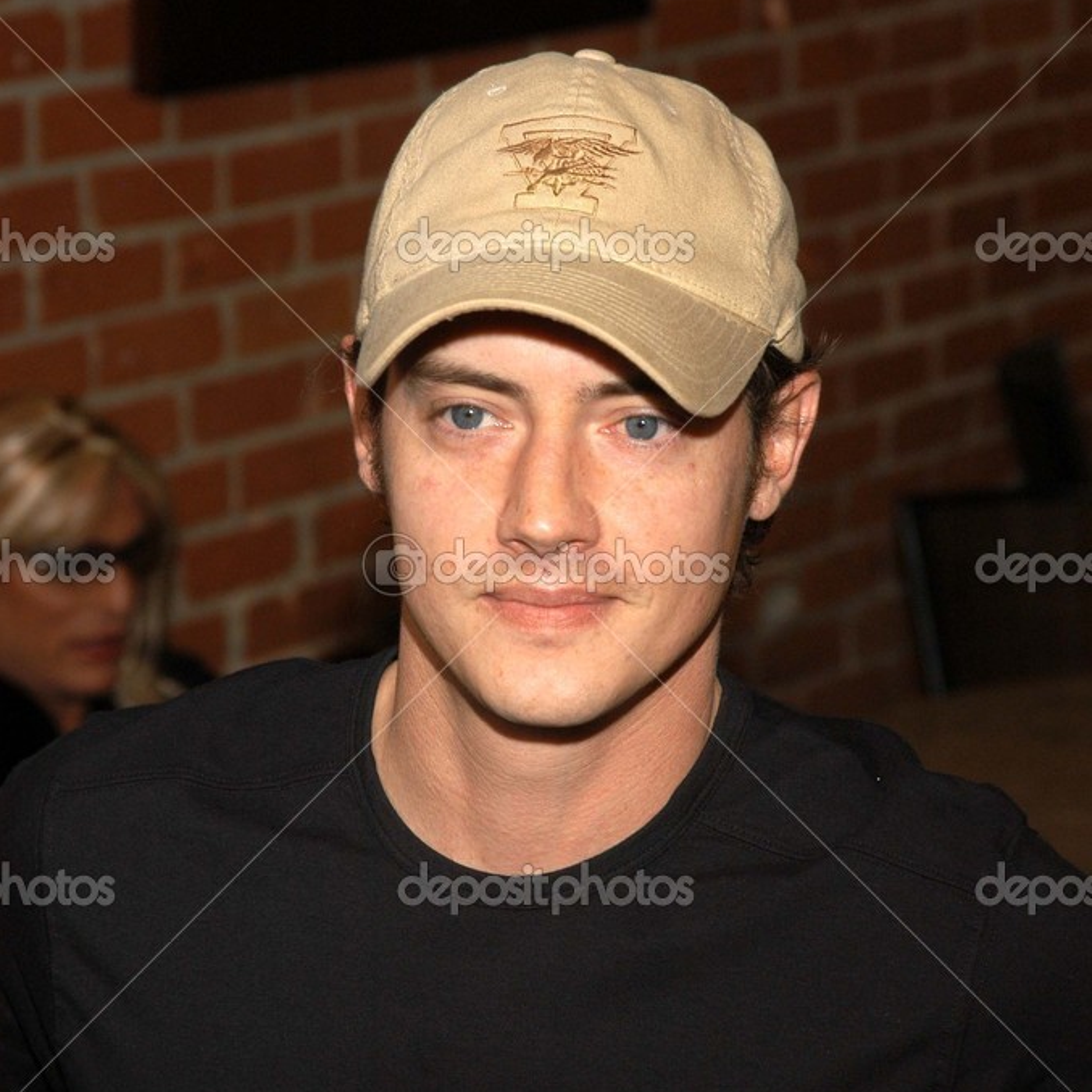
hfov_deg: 10.7
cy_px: 567
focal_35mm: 164
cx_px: 545
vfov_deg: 10.7
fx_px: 5840
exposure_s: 1/180
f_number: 6.3
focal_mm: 85
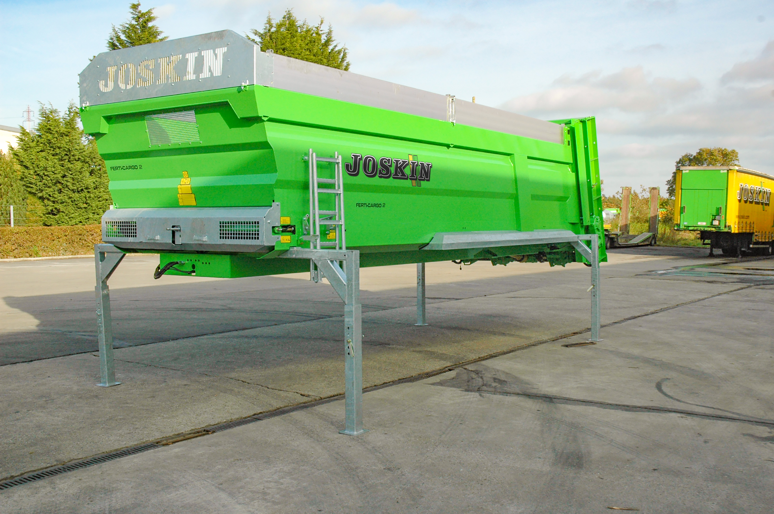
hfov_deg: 51.3
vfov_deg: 35.4
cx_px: 387
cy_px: 257
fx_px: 805
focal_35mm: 38
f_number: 9
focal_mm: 25
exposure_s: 1/320
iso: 400
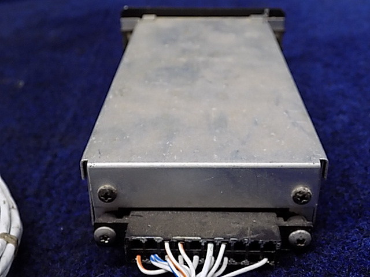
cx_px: 185
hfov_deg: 45.8
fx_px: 438
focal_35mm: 41
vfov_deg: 35.1
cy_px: 138
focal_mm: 7.3
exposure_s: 1/30
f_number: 3.6
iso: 320
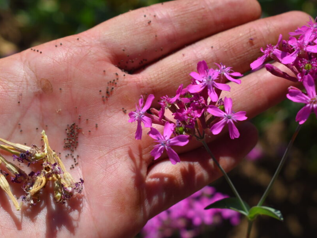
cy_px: 127
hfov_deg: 22.2
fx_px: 806
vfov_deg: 16.8
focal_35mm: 88
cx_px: 181
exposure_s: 1/320
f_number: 9
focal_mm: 48
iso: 100
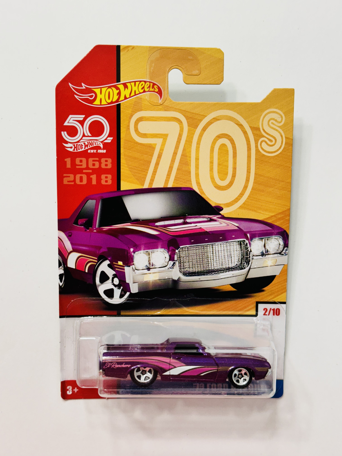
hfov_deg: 30.3
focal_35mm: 48
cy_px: 228
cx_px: 171
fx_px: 632
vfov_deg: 39.7
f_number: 1.78
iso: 125
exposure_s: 1/60
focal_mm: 6.86
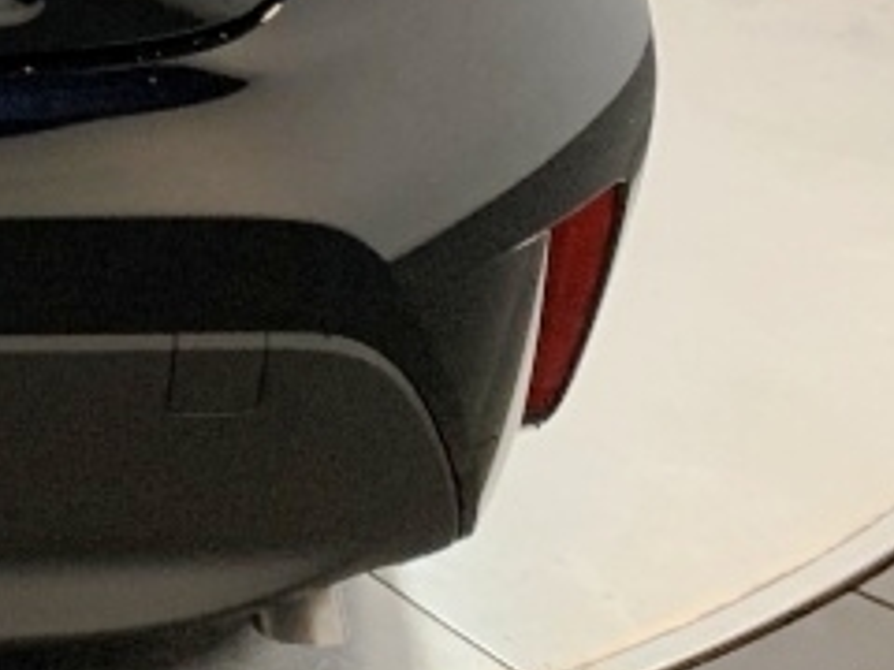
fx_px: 2867
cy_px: -294
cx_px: -641
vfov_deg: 12.7
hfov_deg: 15.6
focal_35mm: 111
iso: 250
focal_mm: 4.25
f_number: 1.8
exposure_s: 1/60
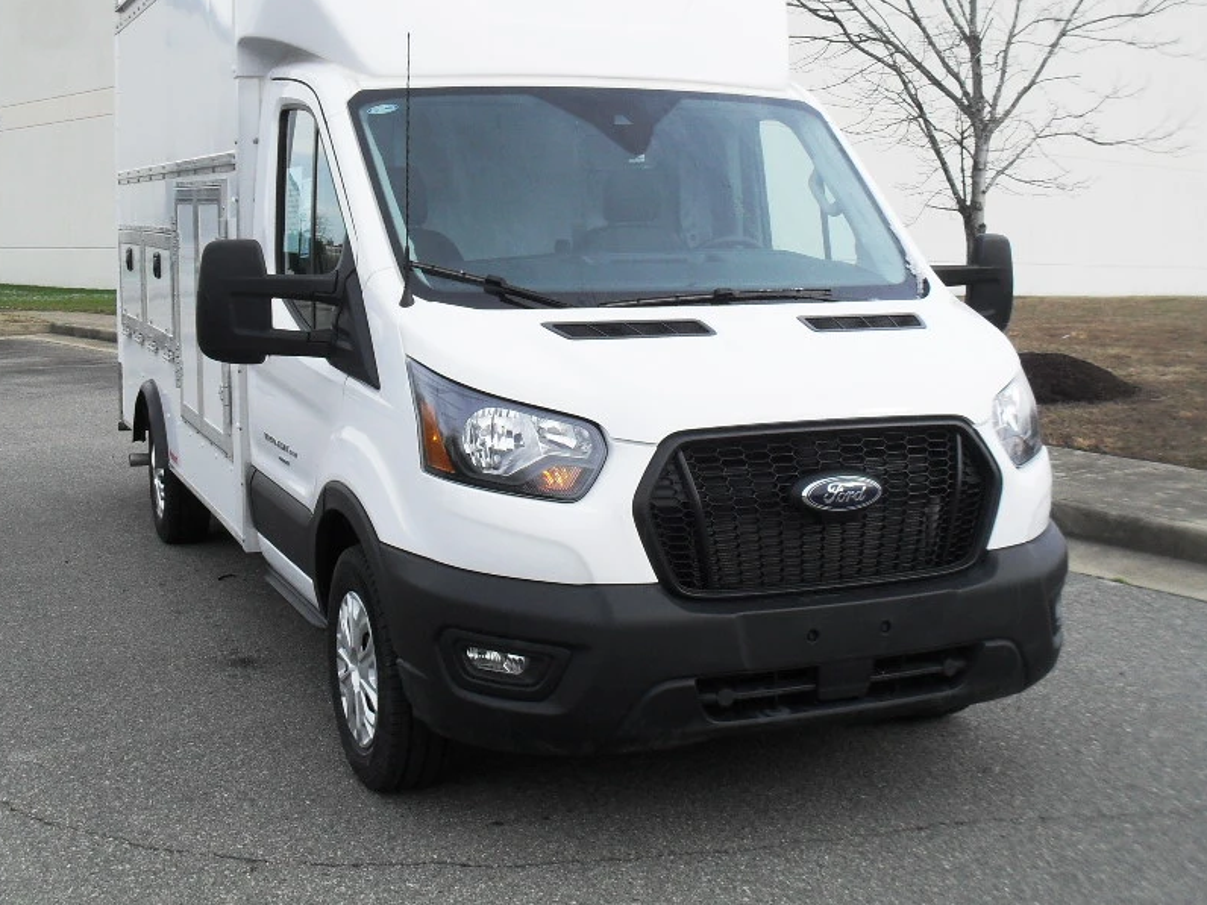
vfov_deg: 32.1
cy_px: 352
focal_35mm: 45
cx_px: 585
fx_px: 1569
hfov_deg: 42.1
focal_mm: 6.3
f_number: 8.4
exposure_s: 1/90
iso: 100
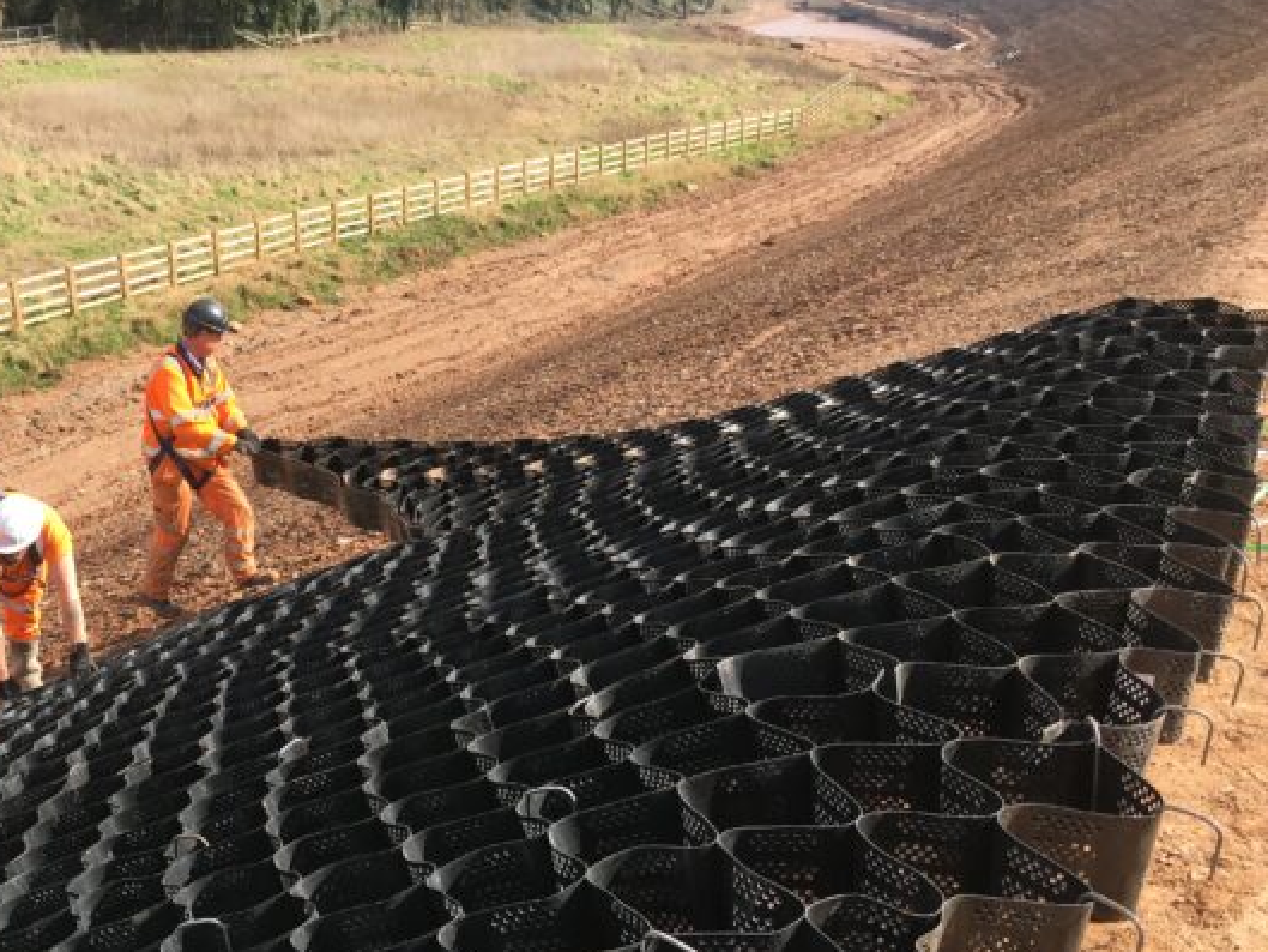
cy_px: 453
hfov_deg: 46.3
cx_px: 458
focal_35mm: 40
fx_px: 1466
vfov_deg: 36.0
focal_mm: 4.15
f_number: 2.2
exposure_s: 1/620
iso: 25
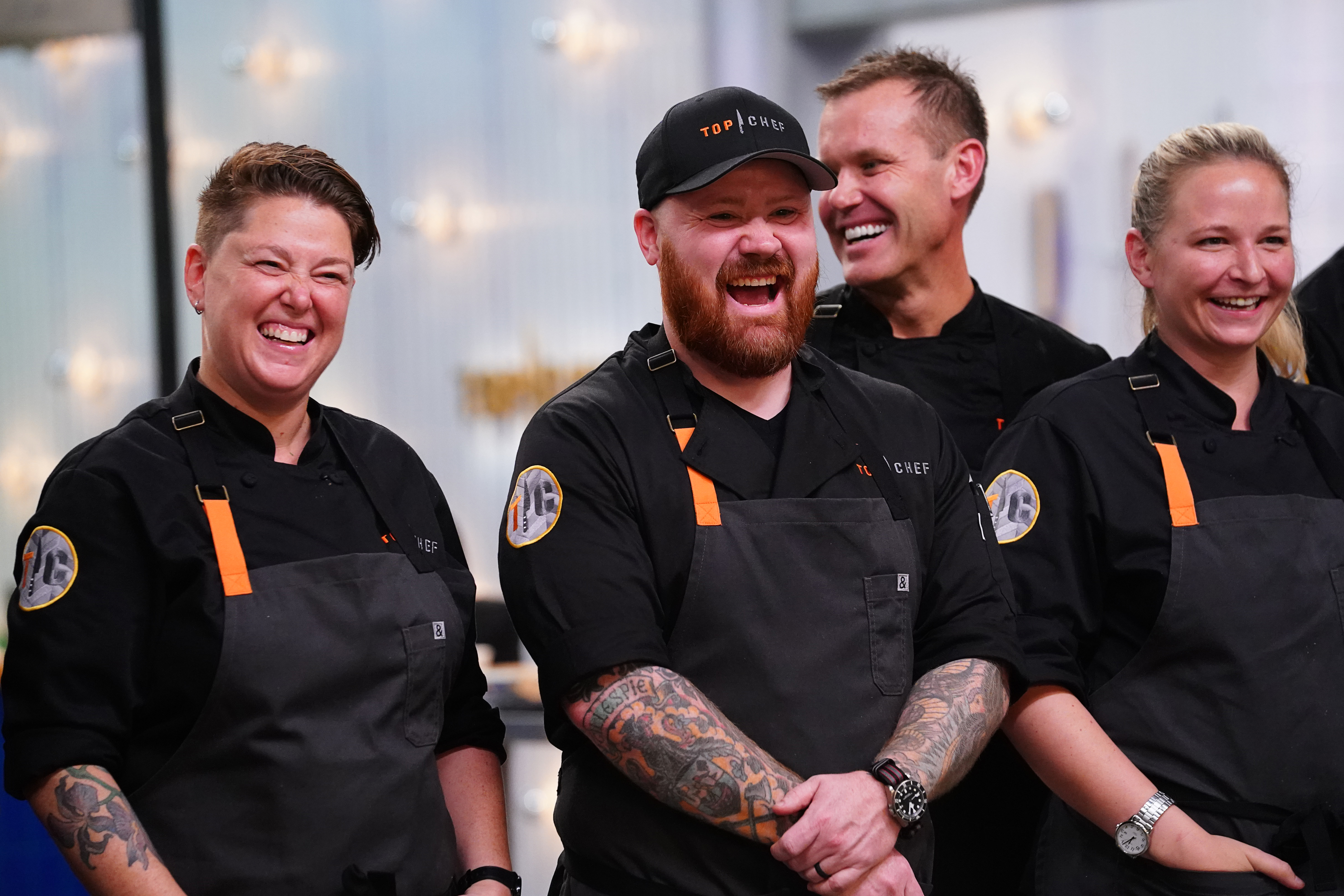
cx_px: 680
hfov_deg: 10.1
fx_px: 7616
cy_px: 441
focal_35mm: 204
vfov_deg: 6.7
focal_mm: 200
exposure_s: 1/250
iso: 6400
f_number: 4.5
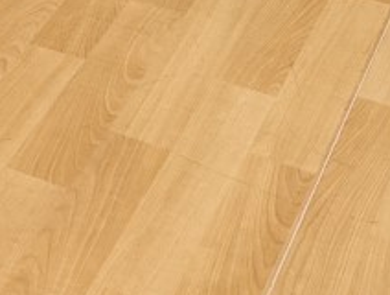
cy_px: -476
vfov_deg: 9.5
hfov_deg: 14.2
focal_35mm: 135
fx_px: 1524
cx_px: -52
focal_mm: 6.81
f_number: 1.85
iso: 136
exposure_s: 1/25
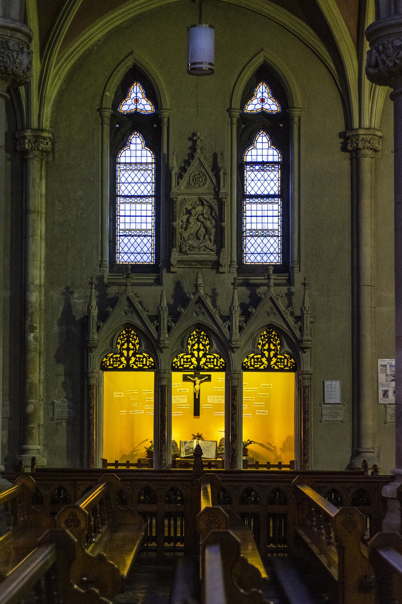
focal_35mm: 75
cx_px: 201
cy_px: 302
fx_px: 1256
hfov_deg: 18.2
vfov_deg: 27.0
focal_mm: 50
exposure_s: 1/200
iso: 1250
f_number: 2.2
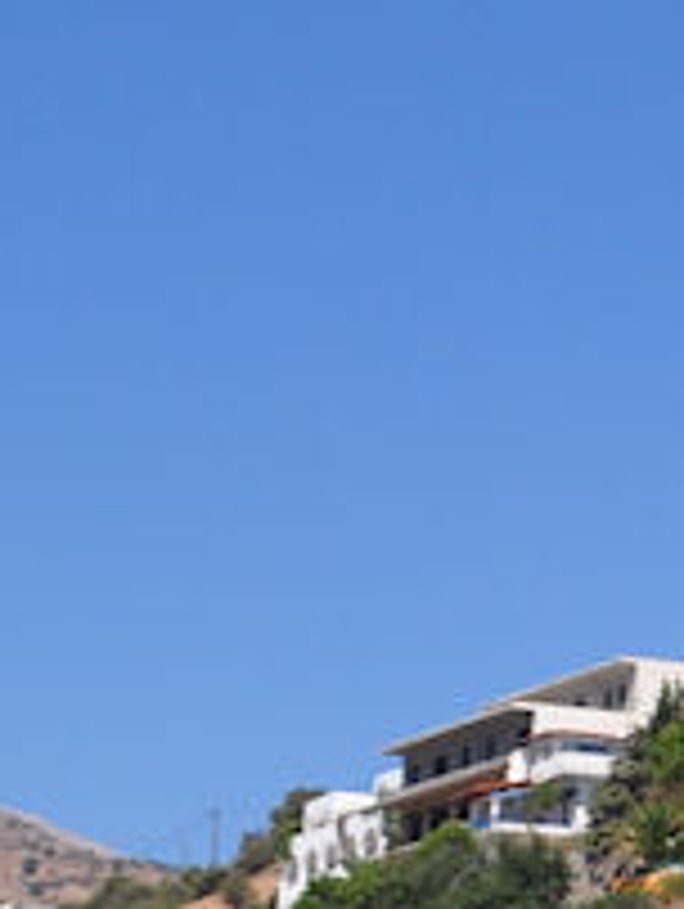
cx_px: 2182
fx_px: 5622
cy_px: 713
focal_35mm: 214
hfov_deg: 6.3
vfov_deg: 9.2
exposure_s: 1/640
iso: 200
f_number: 9
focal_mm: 25
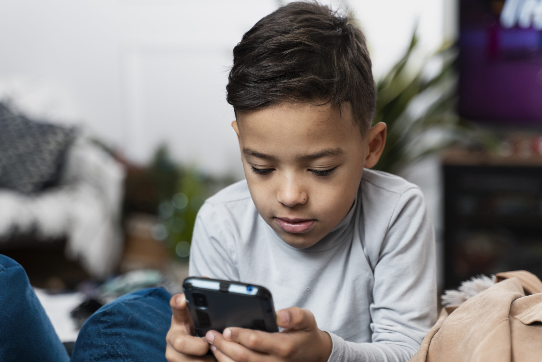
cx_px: 267
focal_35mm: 79
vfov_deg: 17.3
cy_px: 205
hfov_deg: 25.7
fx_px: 1189
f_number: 2.8
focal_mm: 68
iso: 320
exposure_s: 1/160
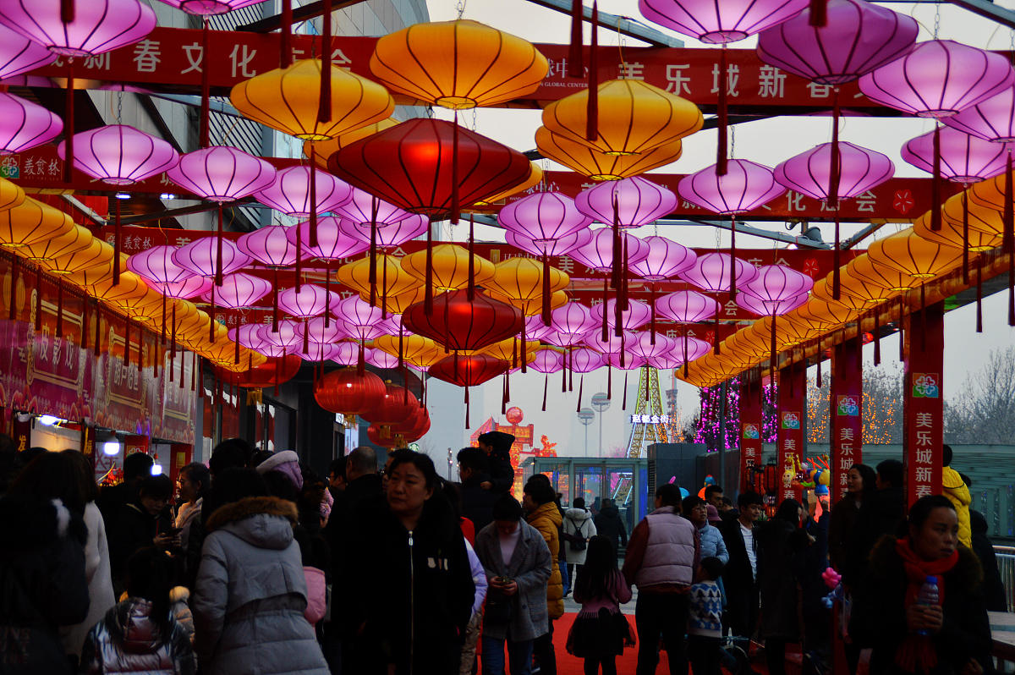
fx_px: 2113
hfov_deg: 27.0
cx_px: 508
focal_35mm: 75
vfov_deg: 18.2
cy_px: 338
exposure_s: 1/60
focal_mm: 50
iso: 100
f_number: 5.6
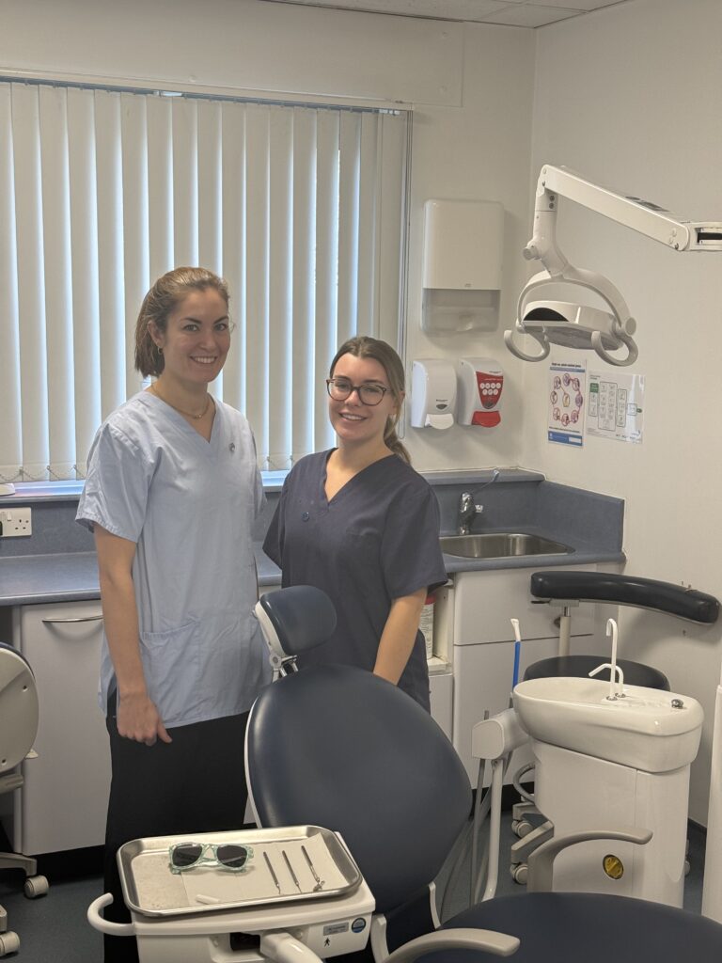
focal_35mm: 48
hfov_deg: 30.3
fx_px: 1335
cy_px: 482
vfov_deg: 39.7
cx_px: 361
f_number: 1.78
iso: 100
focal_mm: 6.76
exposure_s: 1/79
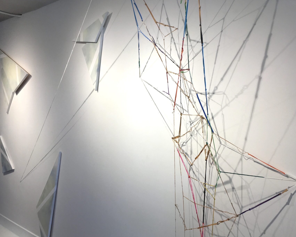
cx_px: 159
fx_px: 298
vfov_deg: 43.3
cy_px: 129
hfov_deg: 52.8
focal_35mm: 34
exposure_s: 1/100
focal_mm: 4.15
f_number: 2.2
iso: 25
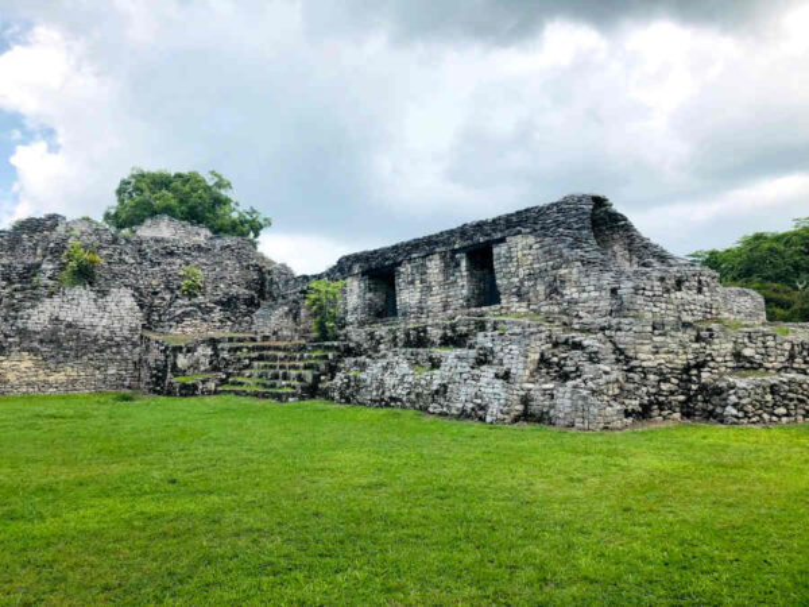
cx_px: 404
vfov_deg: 49.7
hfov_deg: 63.4
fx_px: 654
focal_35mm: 28
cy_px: 304
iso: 20
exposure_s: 1/1350
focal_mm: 3.99
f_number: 1.8
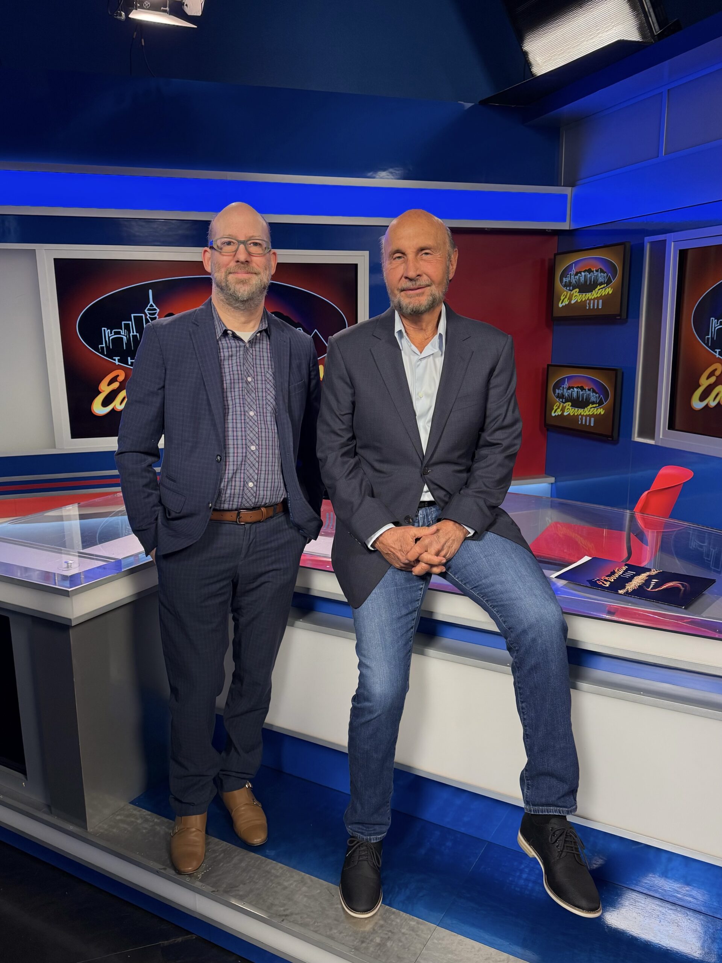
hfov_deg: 56.8
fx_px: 667
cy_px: 482
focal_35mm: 24
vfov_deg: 71.6
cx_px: 361
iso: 125
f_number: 1.78
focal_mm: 6.76
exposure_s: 1/60
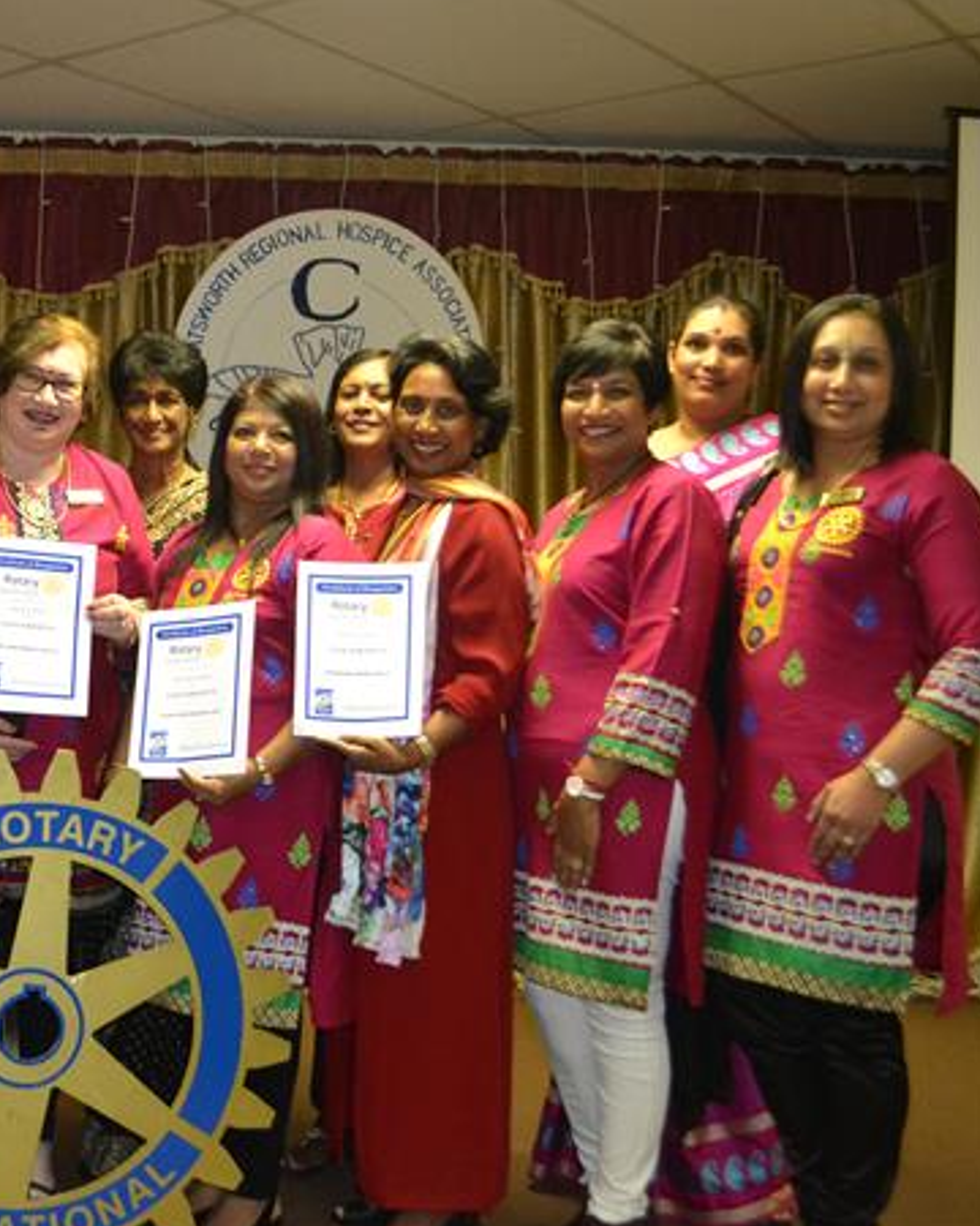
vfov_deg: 41.1
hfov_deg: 31.1
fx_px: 1631
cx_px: 16
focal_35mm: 45
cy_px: 583
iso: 2200
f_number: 3.8
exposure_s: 1/60
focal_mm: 20
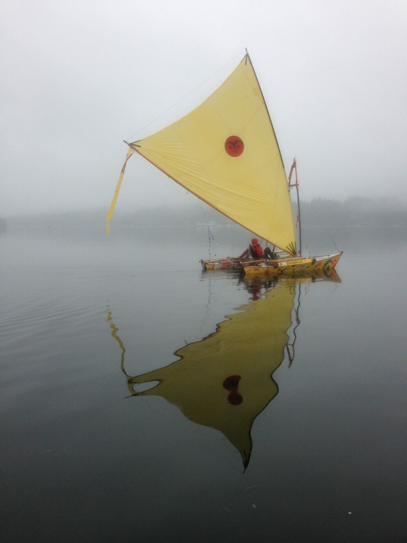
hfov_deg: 42.9
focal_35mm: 33
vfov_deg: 55.4
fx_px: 517
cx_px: 204
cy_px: 272
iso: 50
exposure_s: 1/229
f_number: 2.4
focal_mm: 4.12
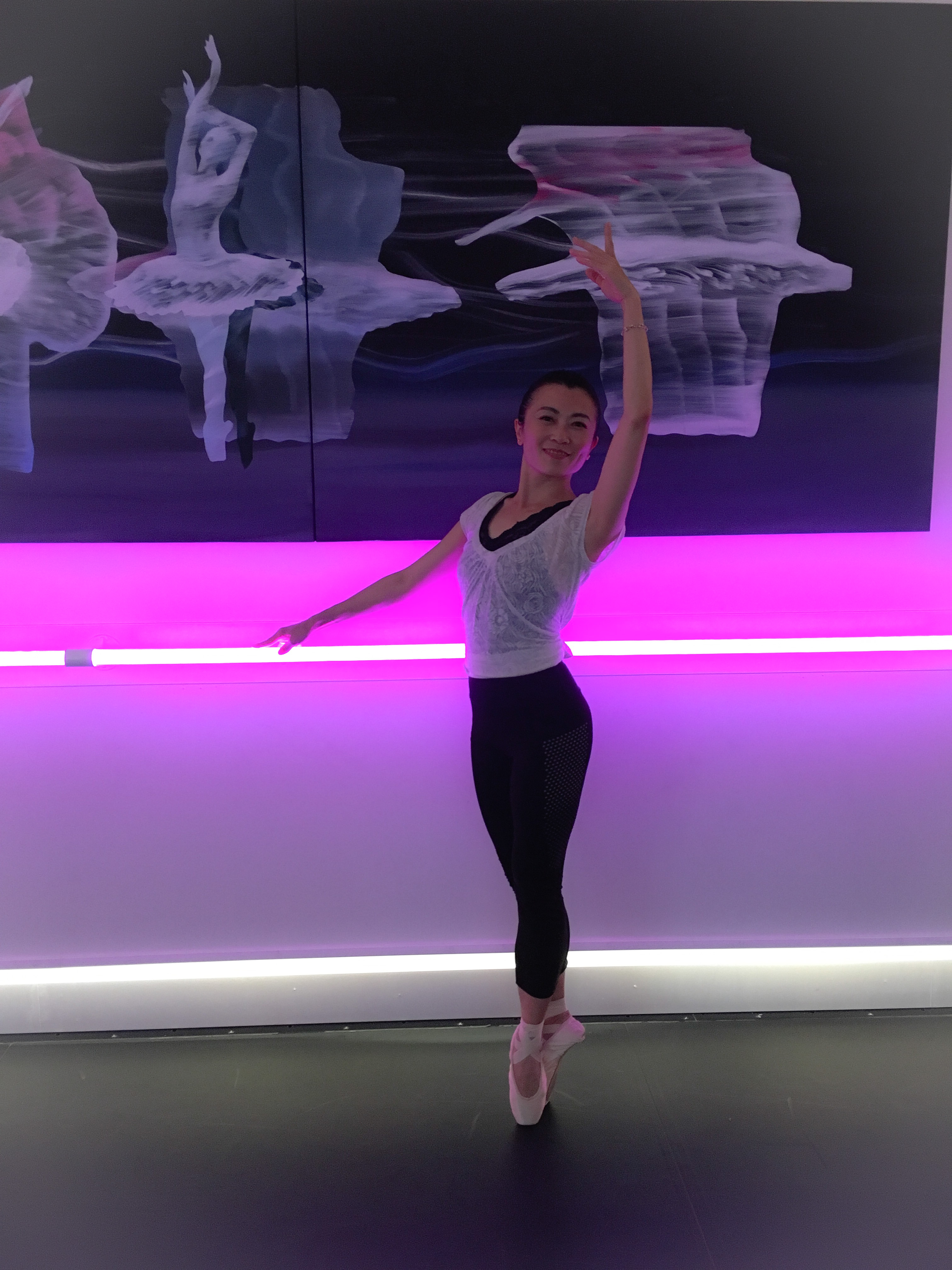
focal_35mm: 29
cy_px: 635
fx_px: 1063
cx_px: 476
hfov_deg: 48.2
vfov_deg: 61.7
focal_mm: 4.15
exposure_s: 1/24
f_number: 2.2
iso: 200
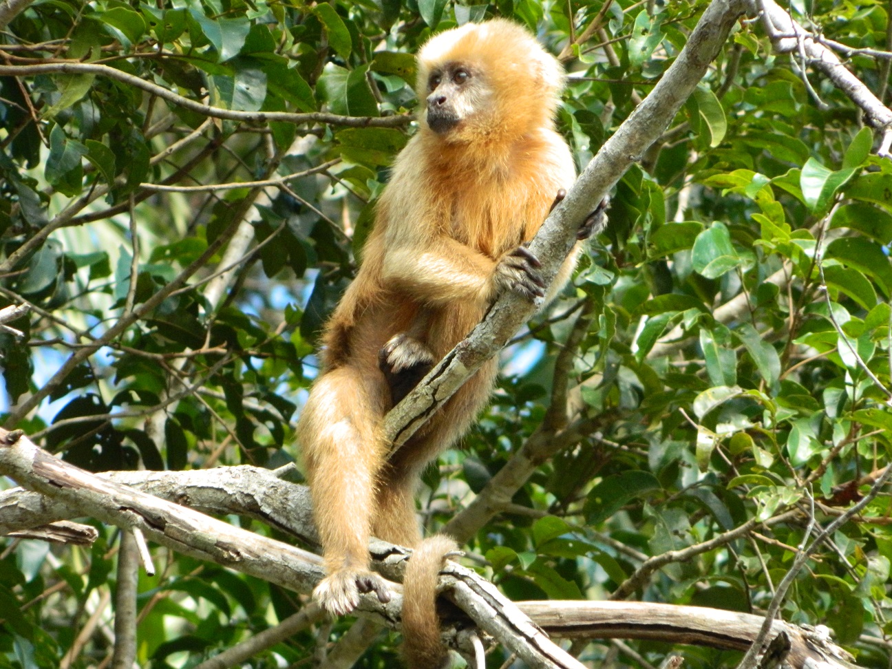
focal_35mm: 525
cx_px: 446
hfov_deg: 3.8
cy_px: 334
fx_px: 13528
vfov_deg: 2.8
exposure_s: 1/200
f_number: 5.8
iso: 400
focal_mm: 94.5
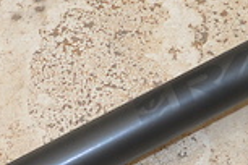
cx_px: 323
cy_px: -59
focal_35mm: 167
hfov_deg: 12.0
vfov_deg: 8.1
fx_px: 1150
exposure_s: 1/60
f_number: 9
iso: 160
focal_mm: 12
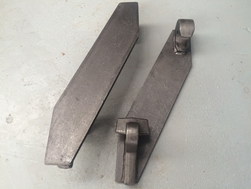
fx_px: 210
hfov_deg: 61.7
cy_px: 94
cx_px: 126
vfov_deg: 48.2
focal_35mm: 29
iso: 32
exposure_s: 1/33
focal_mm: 4.15
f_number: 2.2
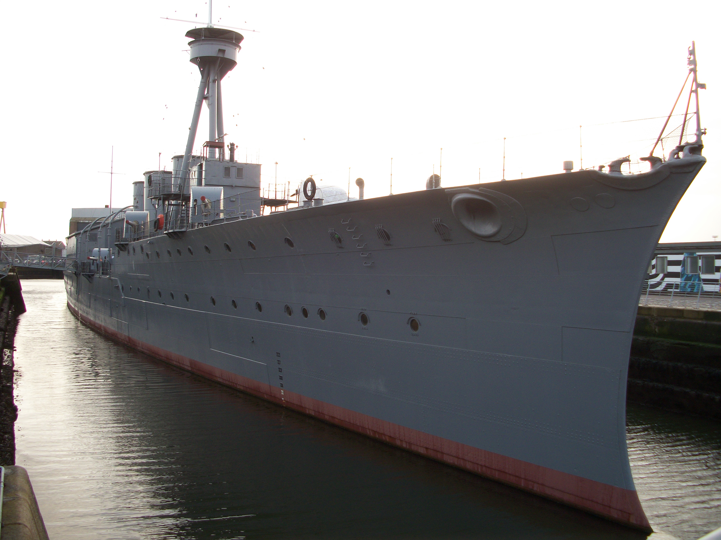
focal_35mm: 35
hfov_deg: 52.6
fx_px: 729
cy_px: 270
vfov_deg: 40.7
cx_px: 360
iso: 80
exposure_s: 1/100
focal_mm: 6.3
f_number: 3.1
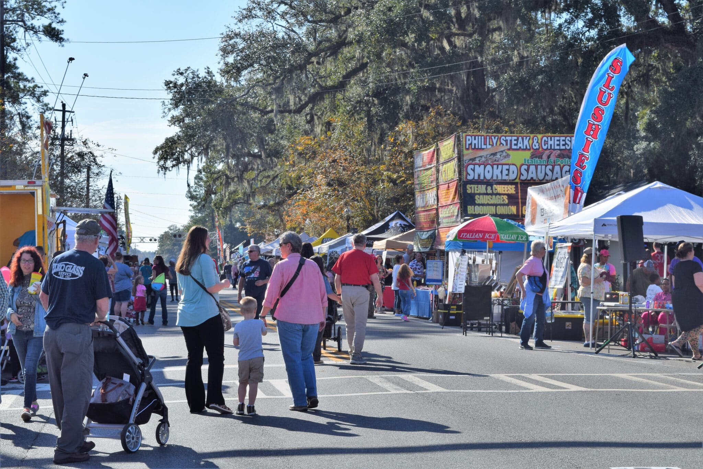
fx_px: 1611
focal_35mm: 82
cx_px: 352
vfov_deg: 16.6
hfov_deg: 24.6
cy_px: 234
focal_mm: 55
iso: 100
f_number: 11
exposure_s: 1/200
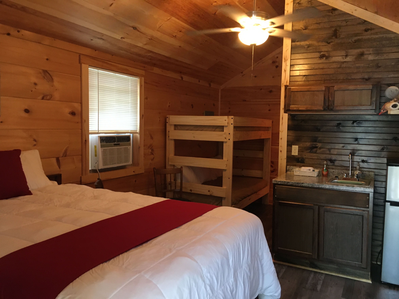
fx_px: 334
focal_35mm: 29
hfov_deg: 61.7
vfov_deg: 48.2
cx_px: 200
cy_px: 150
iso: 200
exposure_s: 1/24
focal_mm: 4.15
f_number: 2.2
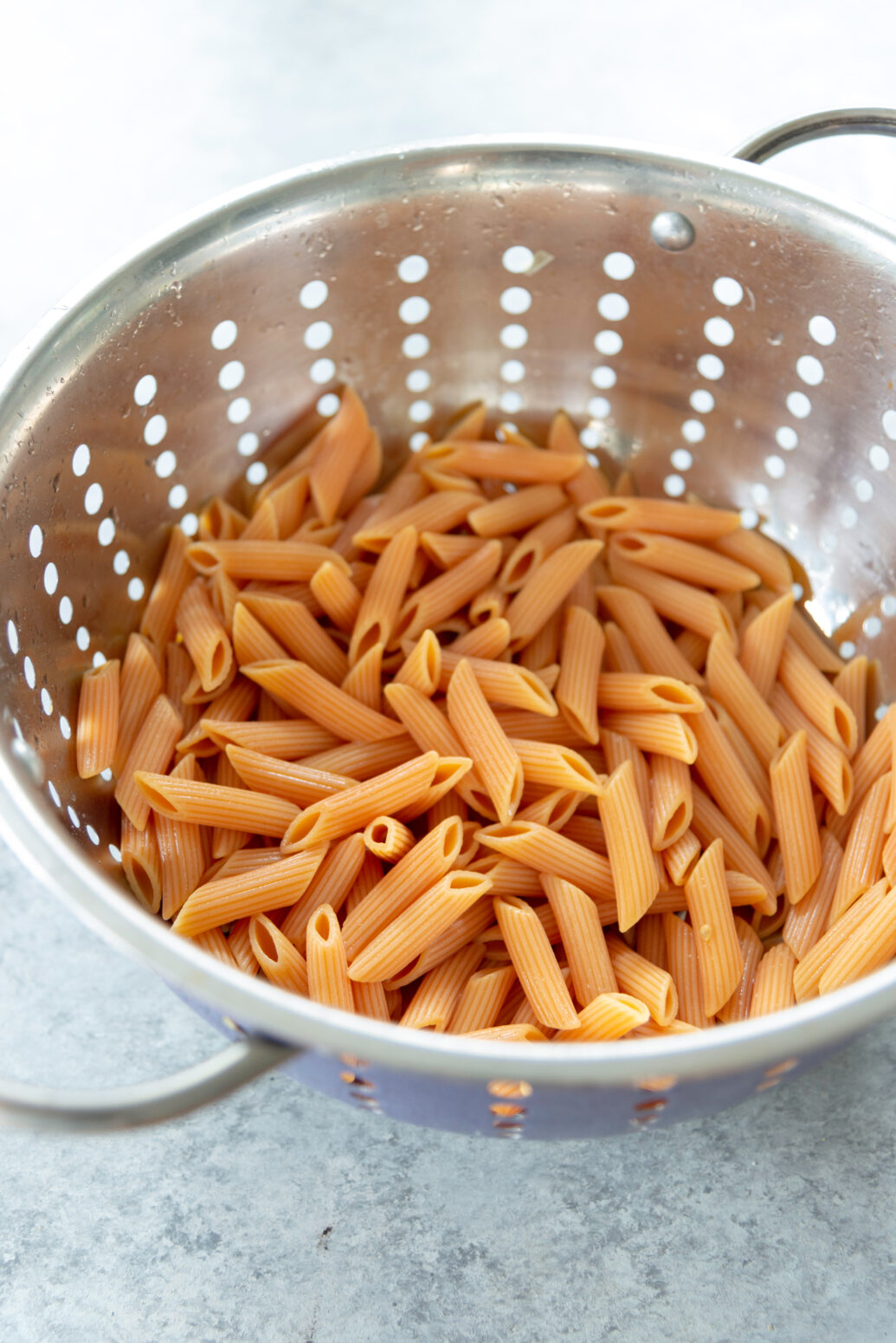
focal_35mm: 50
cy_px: 672
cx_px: 448
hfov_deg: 27.0
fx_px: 1864
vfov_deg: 39.6
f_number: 4
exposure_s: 1/5
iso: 800
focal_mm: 50
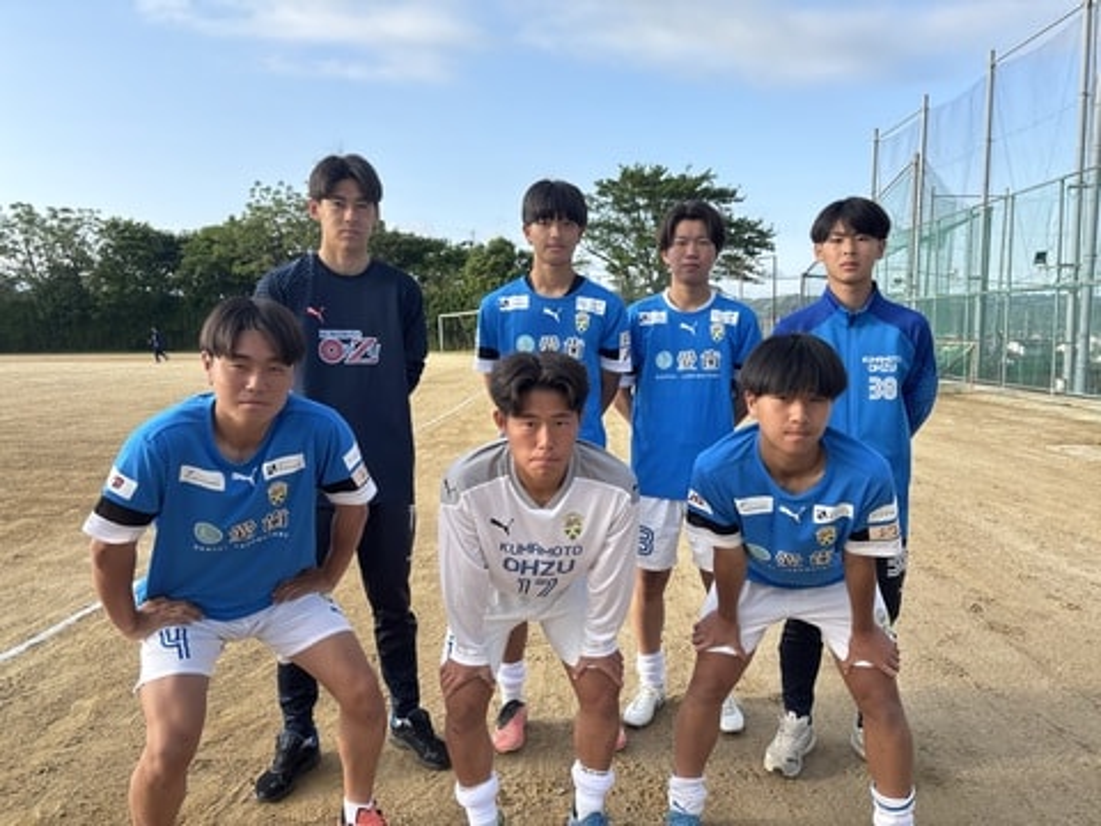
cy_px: 413
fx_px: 827
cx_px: 550
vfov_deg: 53.1
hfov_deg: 67.3
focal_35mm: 26
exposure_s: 1/1047
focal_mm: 5.96
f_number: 1.6
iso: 50
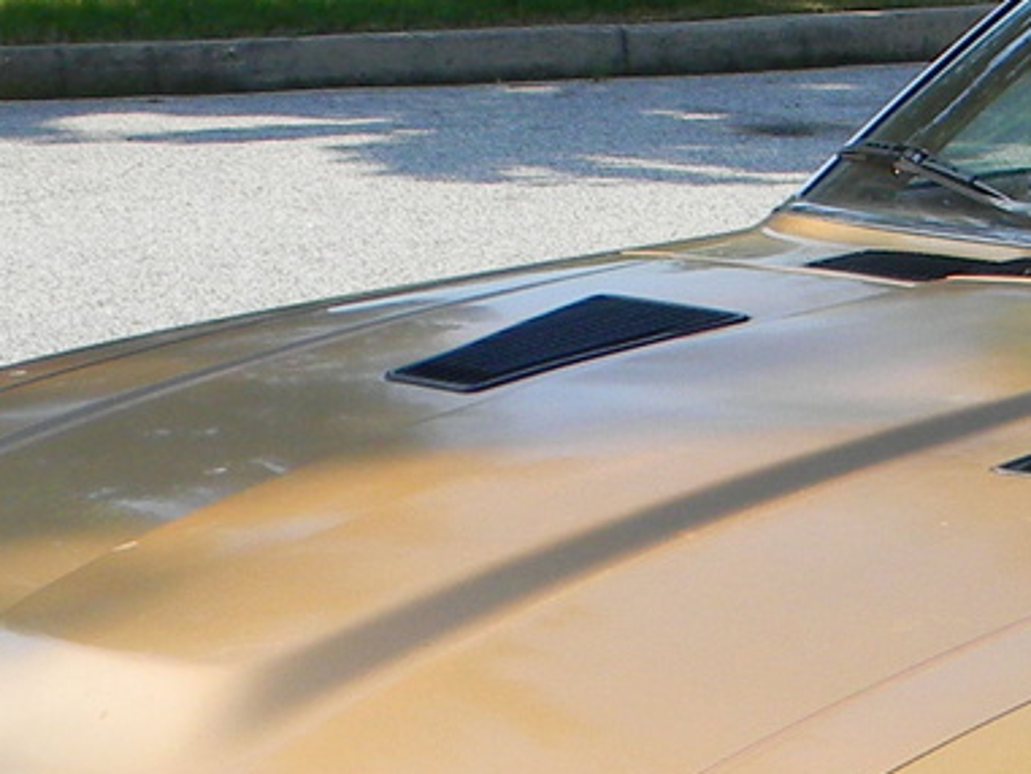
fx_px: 5124
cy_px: 915
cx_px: 1172
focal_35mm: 172
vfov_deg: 8.5
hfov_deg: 11.3
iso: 80
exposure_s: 1/317
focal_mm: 7.3
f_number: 3.8
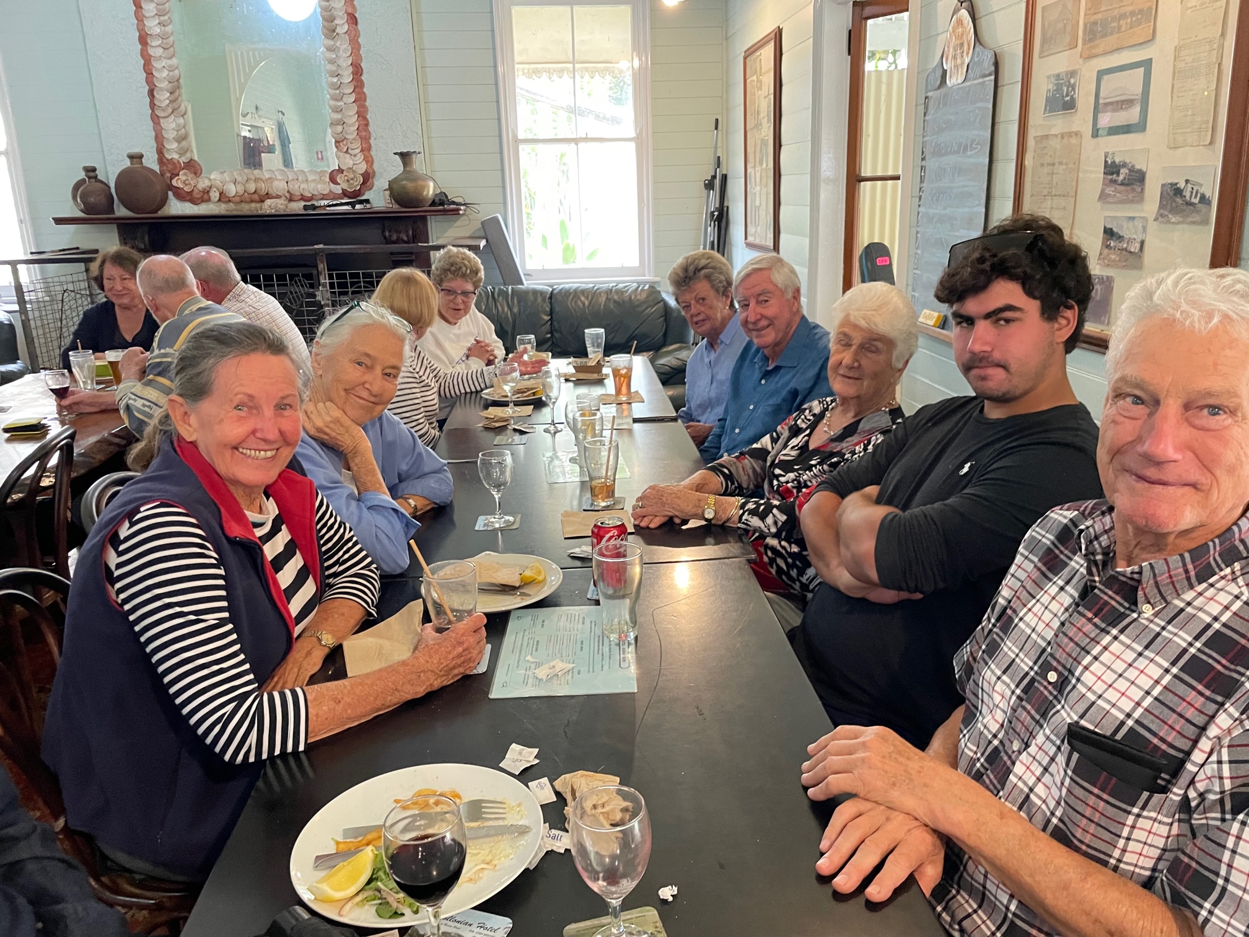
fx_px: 938
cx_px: 624
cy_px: 468
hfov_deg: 67.3
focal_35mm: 26
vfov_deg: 53.1
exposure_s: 1/50
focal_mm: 4.2
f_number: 1.6
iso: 400
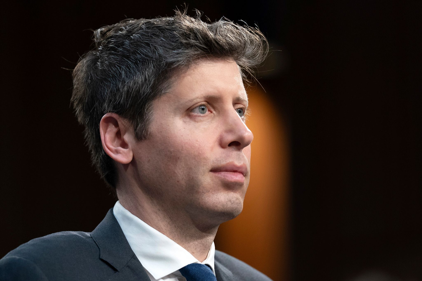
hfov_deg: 10.3
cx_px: 211
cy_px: 140
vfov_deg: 6.9
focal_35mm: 200
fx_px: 2344
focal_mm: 200
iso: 2000
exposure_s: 1/320
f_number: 3.2
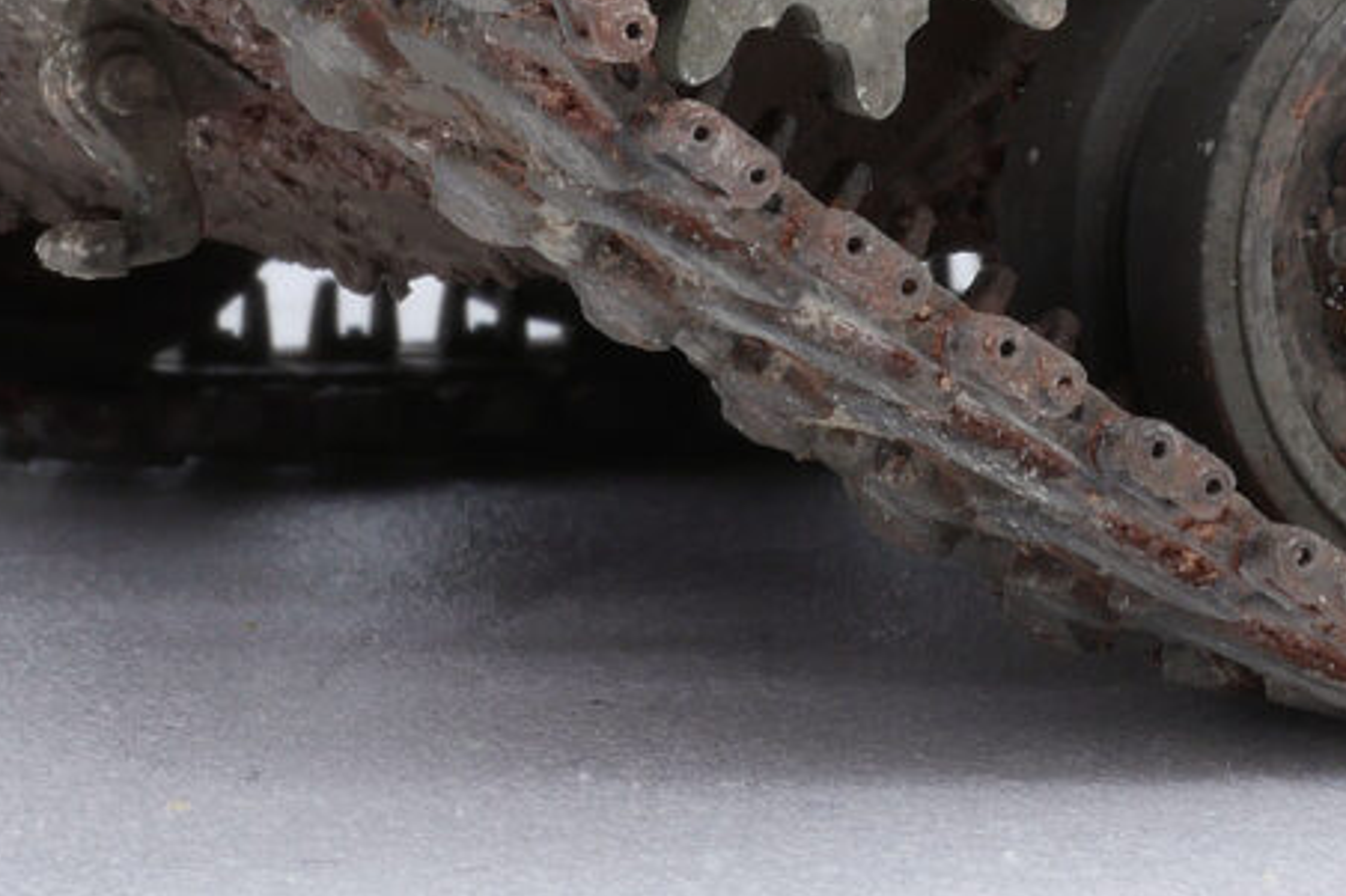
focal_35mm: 212
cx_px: 953
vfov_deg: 6.3
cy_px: -762
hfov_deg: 9.7
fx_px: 7923
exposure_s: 1
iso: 200
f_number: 22
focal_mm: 30
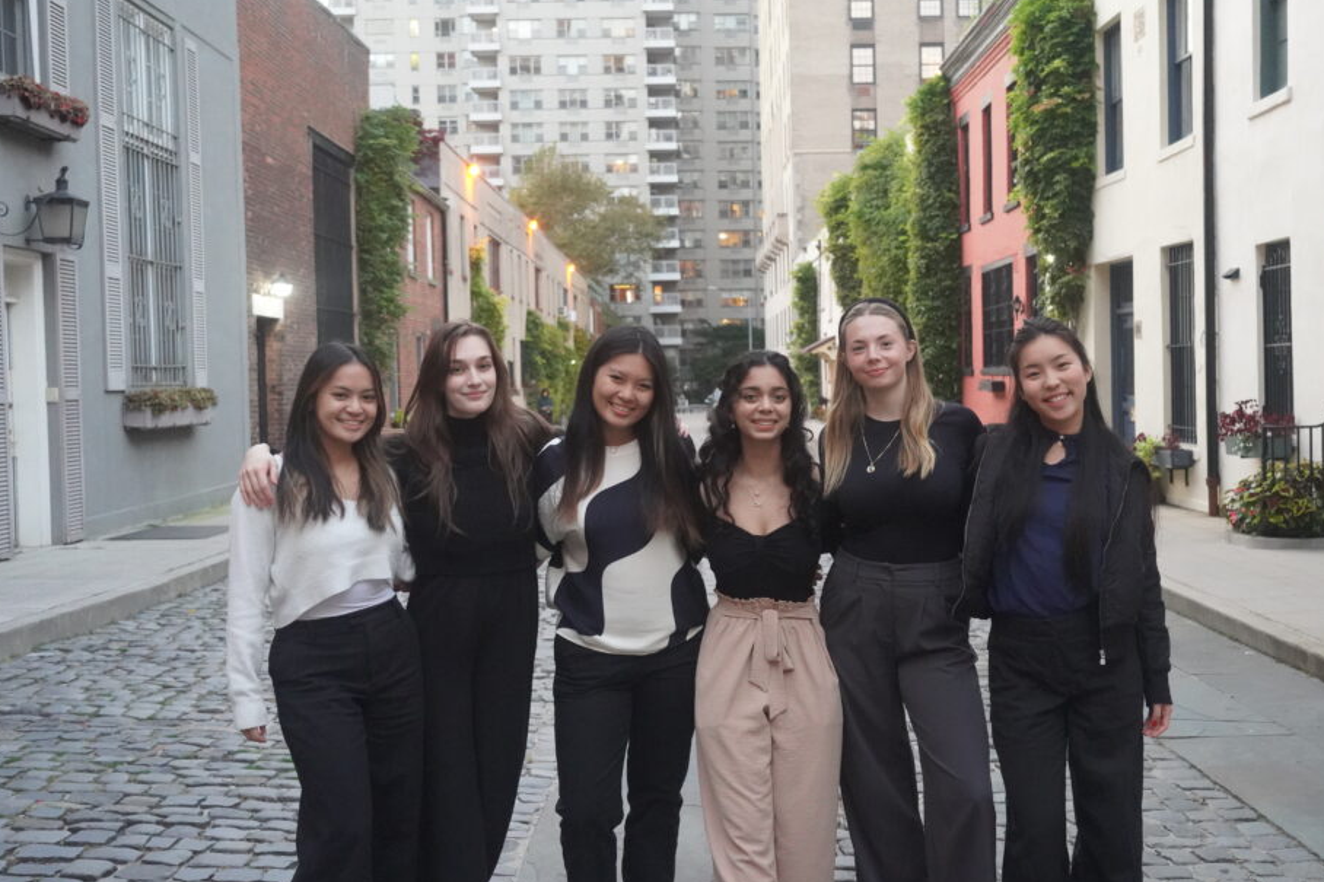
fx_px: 1618
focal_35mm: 44
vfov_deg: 30.5
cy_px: 431
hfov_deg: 44.4
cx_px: 736
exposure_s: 1/125
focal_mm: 39
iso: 12800
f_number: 5
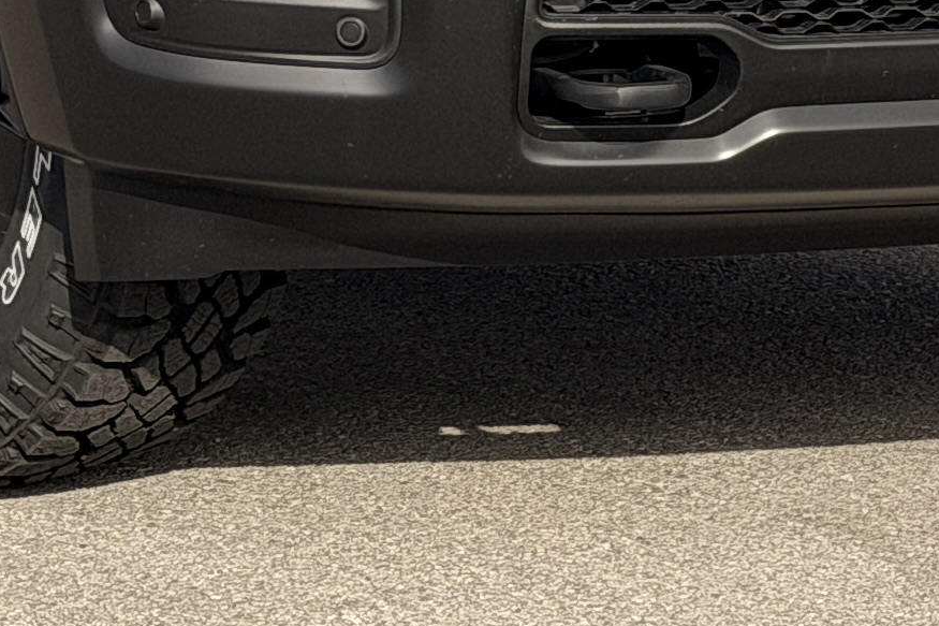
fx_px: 5998
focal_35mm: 230
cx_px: 409
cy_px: -562
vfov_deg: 5.8
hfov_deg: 9.0
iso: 64
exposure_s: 1/5587
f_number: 1.78
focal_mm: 6.76
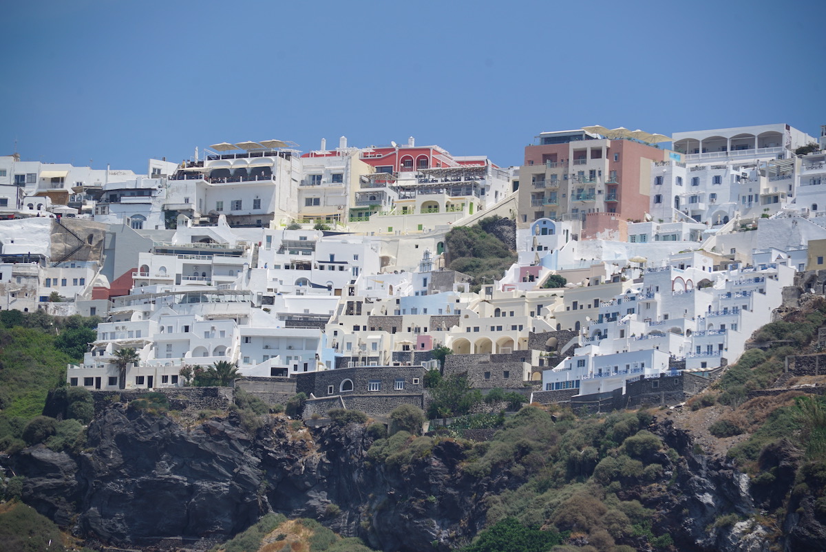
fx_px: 5510
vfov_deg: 5.7
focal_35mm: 240
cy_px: 276
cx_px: 413
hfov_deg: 8.6
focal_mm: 240
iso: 100
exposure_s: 1/320
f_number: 9
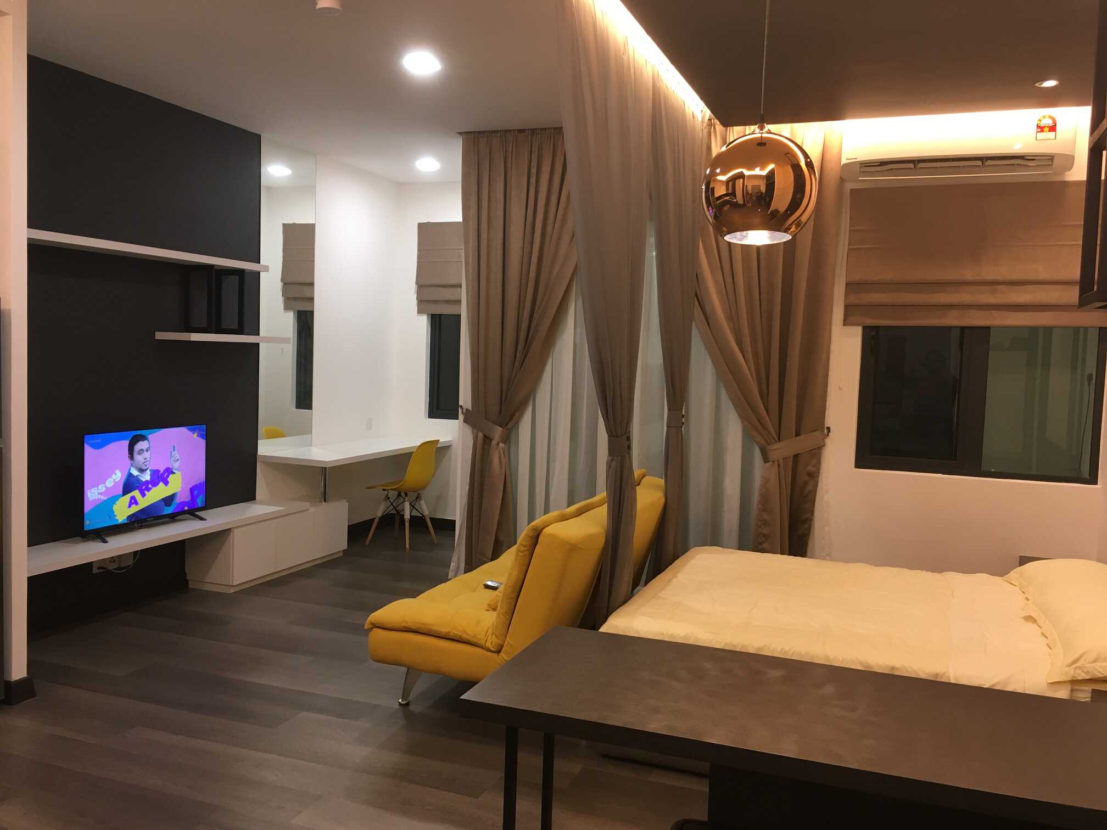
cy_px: 415
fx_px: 927
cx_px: 554
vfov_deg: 48.2
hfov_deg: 61.7
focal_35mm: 29
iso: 100
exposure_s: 1/33
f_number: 2.2
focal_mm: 4.15
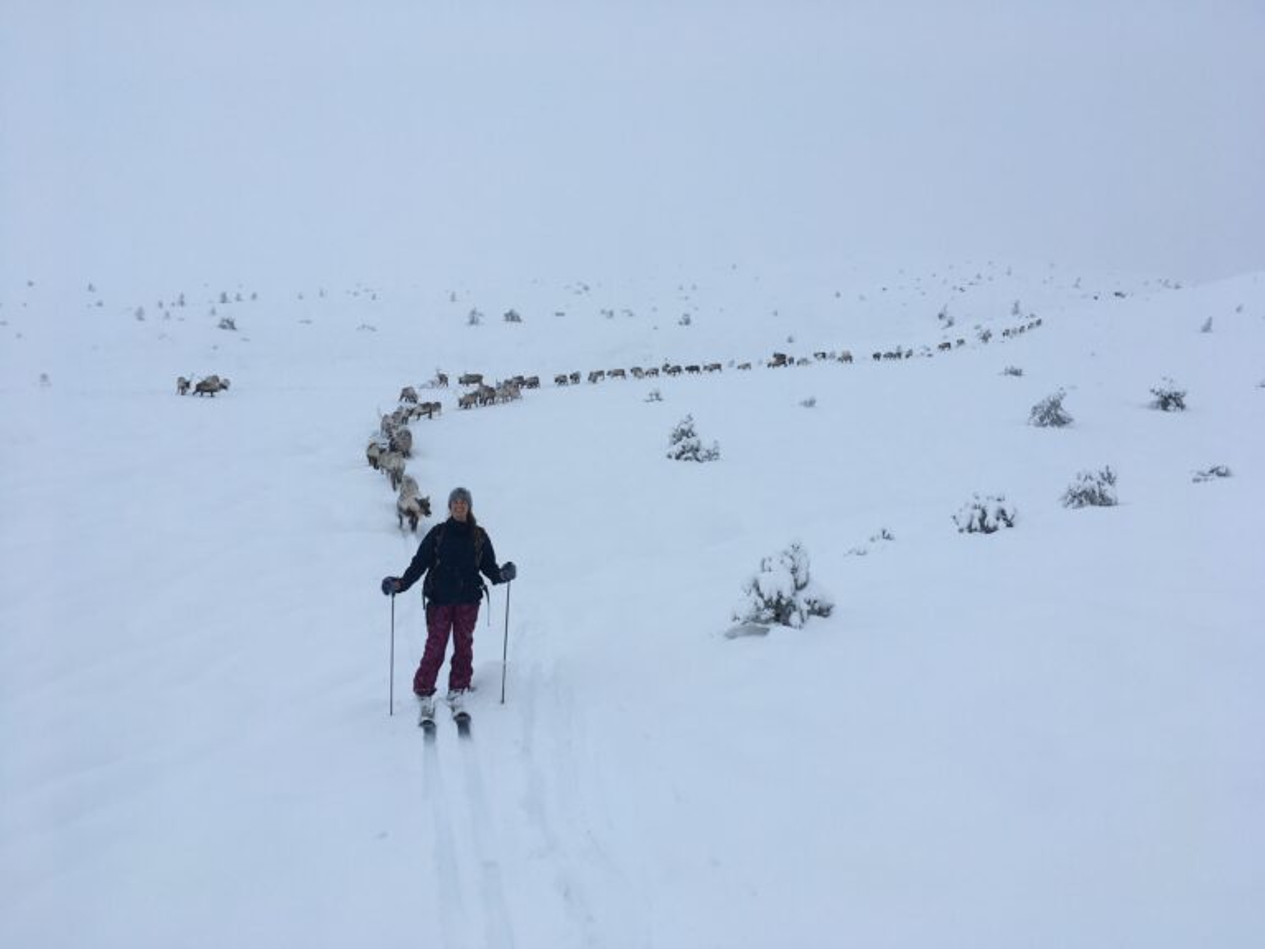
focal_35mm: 29
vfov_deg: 48.2
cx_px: 632
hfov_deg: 61.7
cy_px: 474
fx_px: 1060
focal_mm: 4.15
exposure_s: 1/845
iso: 25
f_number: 2.2
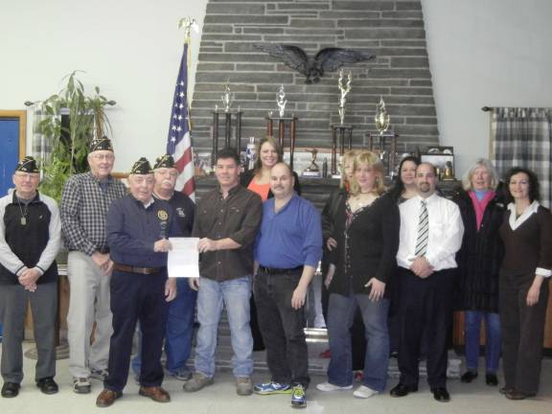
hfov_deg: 47.9
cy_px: 207
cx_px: 276
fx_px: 622
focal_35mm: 39
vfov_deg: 36.8
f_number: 3.7
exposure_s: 1/30
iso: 800
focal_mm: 7.1
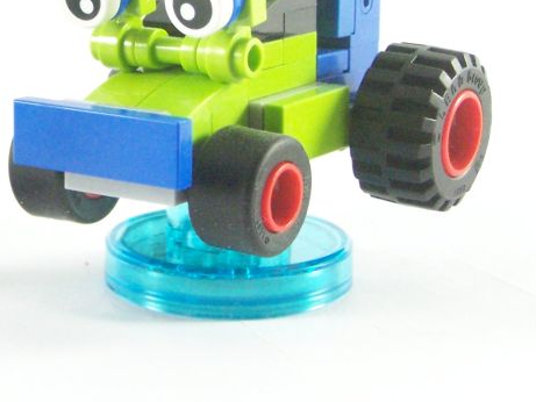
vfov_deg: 11.3
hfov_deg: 14.9
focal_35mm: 131
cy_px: 50
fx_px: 2029
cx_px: 55
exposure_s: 1/60
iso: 400
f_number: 4
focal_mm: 9.8
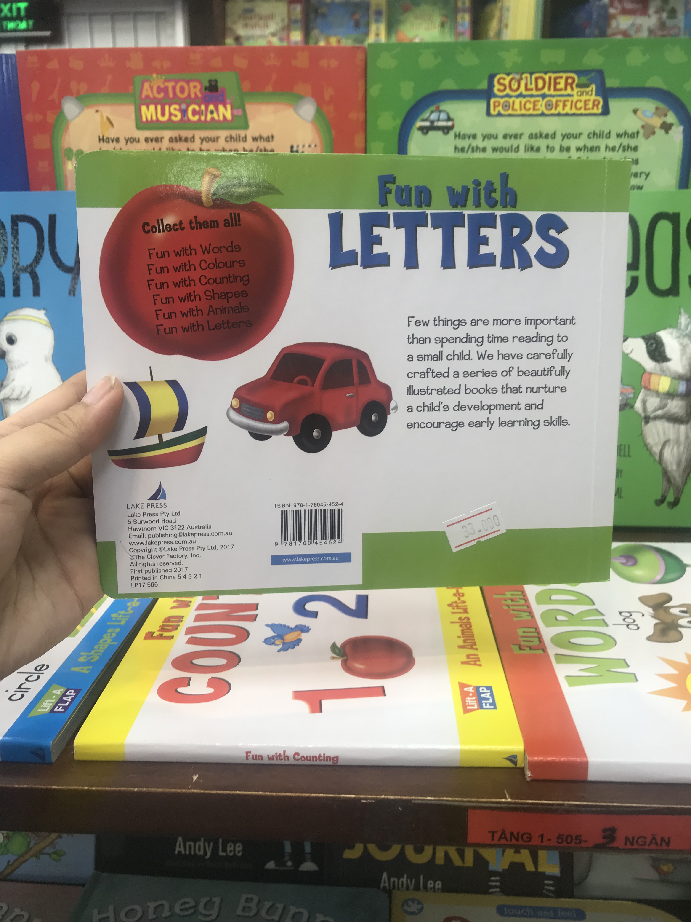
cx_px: 346
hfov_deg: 49.7
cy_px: 461
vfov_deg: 63.4
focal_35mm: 28
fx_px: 745
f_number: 1.8
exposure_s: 1/50
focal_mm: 3.99
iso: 25
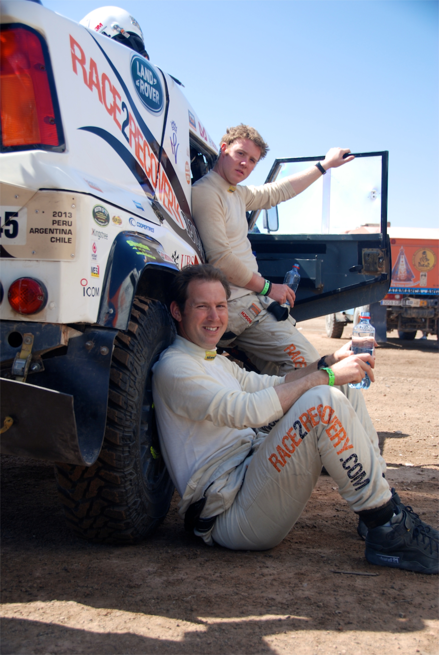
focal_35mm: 46
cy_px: 328
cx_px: 220
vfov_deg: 42.3
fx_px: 848
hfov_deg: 29.0
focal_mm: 31
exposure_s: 1/80
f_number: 4.5
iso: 100
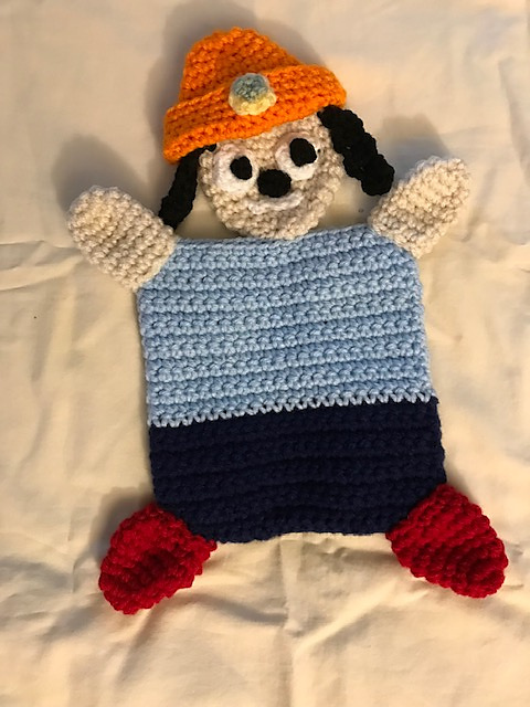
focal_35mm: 28
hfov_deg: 49.7
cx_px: 265
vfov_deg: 63.4
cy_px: 354
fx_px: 572
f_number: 1.8
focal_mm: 3.99
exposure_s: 1/12
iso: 100
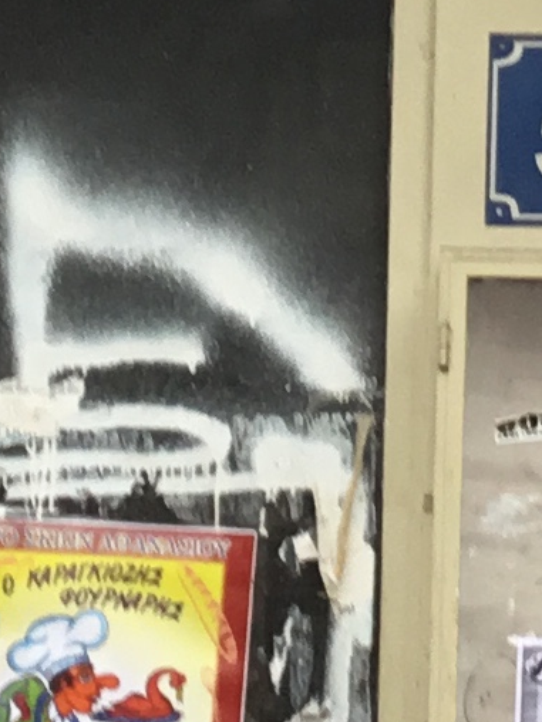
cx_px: 485
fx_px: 4154
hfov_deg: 7.4
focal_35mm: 199
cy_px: -10
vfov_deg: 9.9
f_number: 2.4
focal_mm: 3.3
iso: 32
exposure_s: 1/50
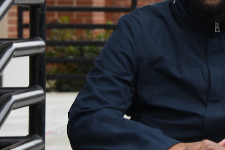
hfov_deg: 8.2
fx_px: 1550
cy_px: 36
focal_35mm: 248
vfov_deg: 5.5
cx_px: 268
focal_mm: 92
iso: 400
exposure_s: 1/160
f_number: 7.1
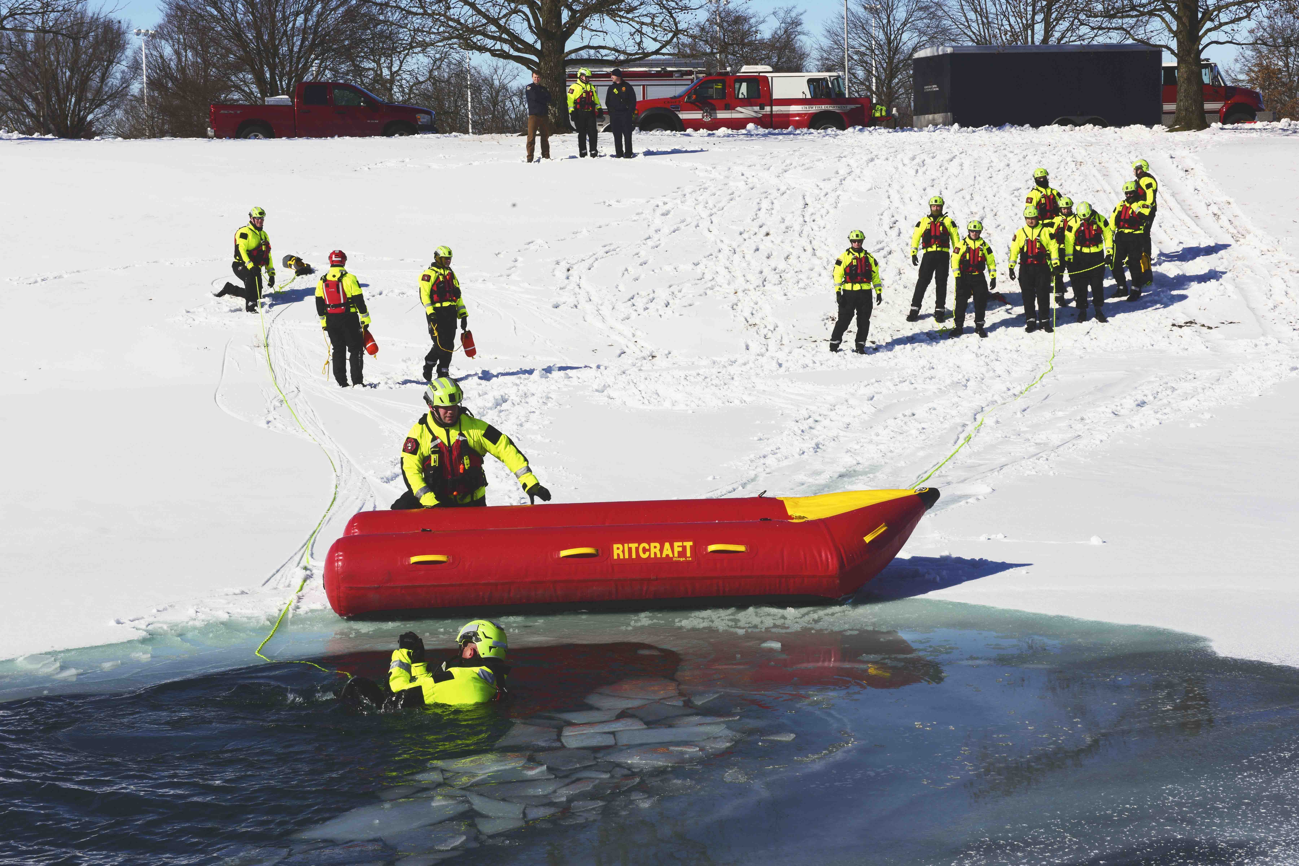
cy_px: 433
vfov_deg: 19.5
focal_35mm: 70
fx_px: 2526
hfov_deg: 28.8
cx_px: 650
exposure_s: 1/160
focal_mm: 70
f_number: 18
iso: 64
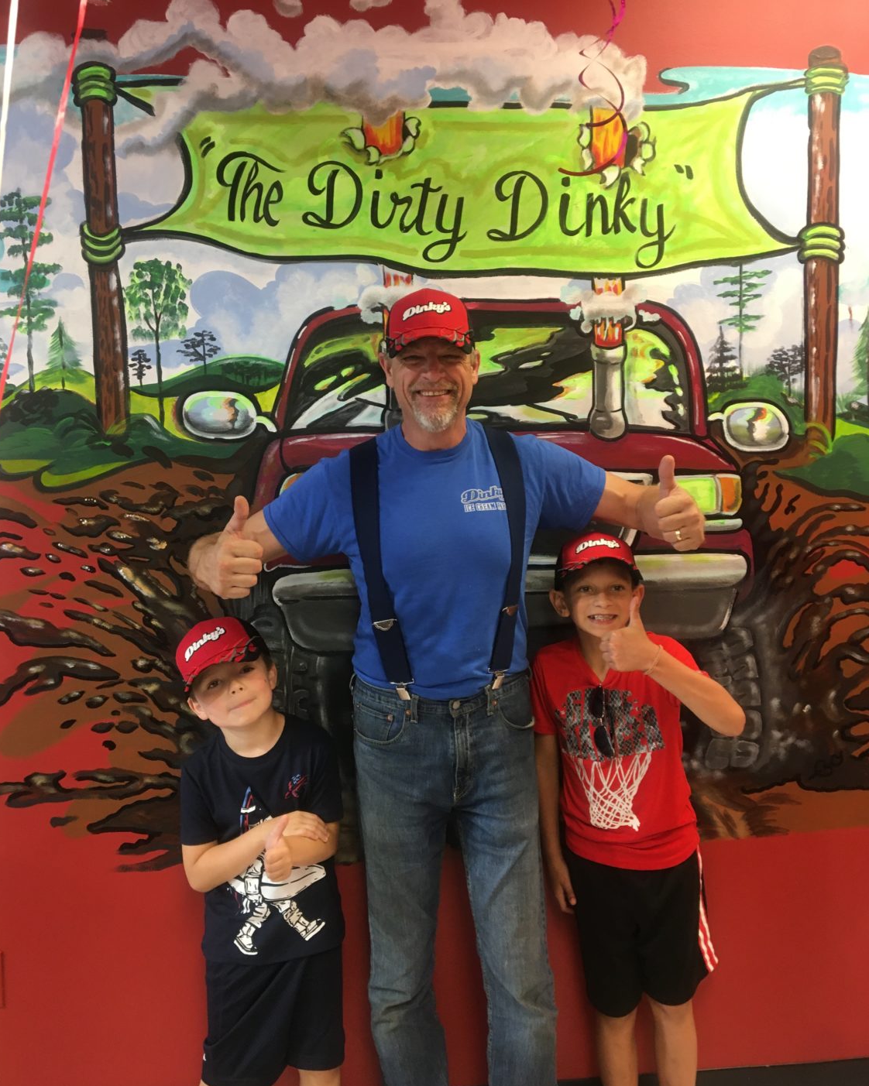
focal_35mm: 31
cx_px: 436
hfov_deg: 47.1
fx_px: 997
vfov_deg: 57.2
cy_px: 520
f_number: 2.2
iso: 100
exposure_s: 1/30
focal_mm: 4.15
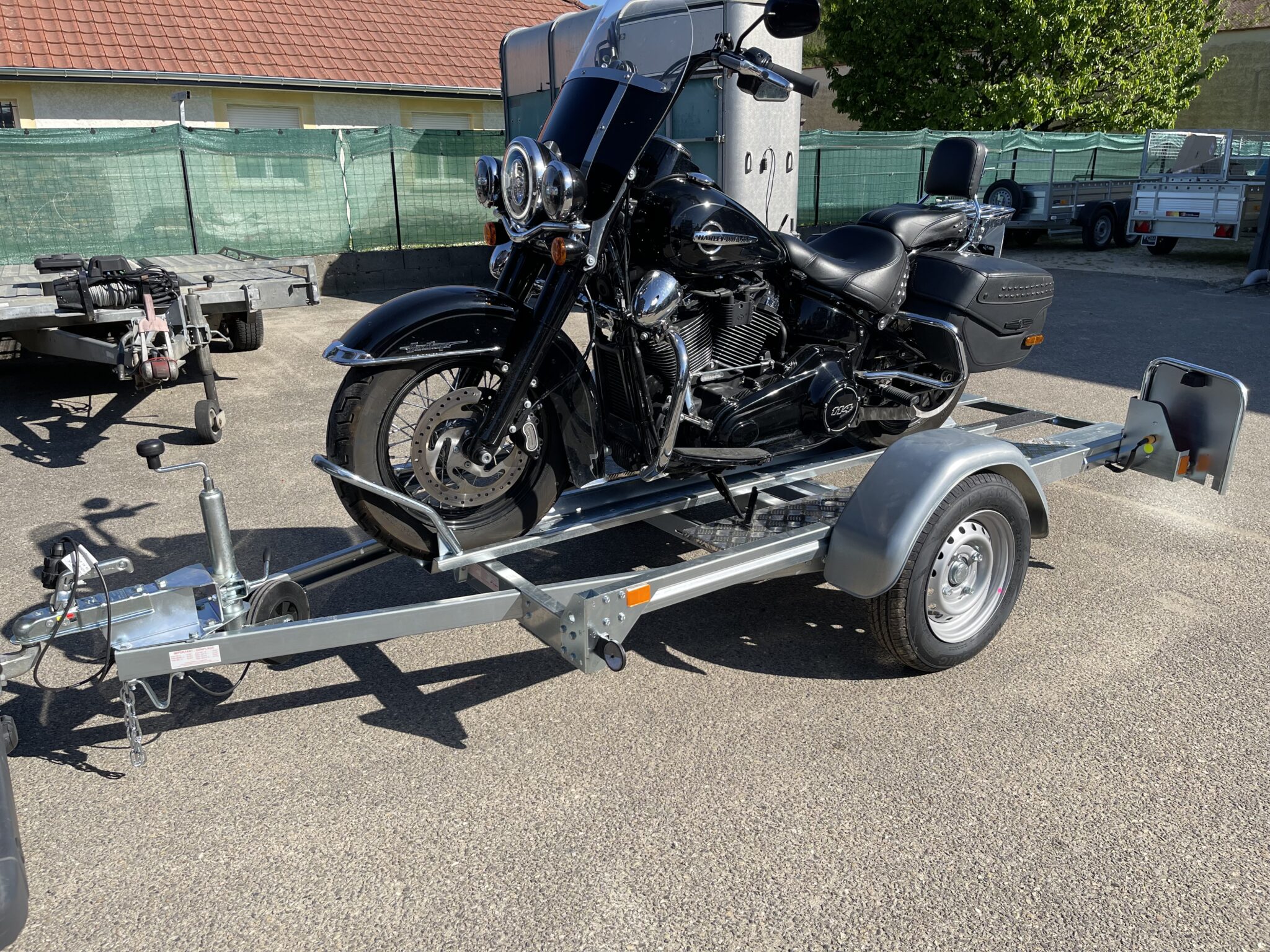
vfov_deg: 53.1
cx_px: 635
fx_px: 954
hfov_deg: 67.3
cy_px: 476
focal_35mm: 26
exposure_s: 1/2336
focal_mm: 5.1
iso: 32
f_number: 1.6
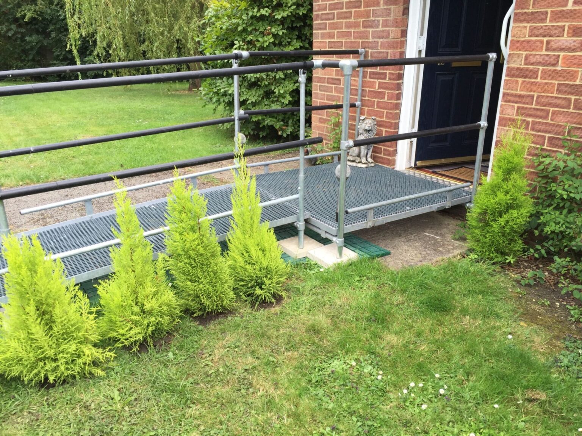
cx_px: 291
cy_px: 218
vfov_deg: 48.2
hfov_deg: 61.7
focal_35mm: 29
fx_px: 488
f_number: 2.2
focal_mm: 4.15
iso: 32
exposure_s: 1/302
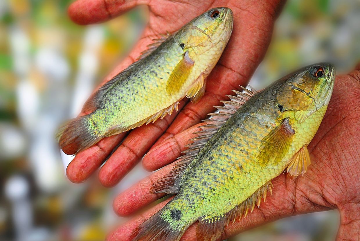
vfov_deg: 16.6
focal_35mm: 82
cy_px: 120
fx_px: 826
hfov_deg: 24.6
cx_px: 180
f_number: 4.5
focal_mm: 55
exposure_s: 1/2000
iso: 320
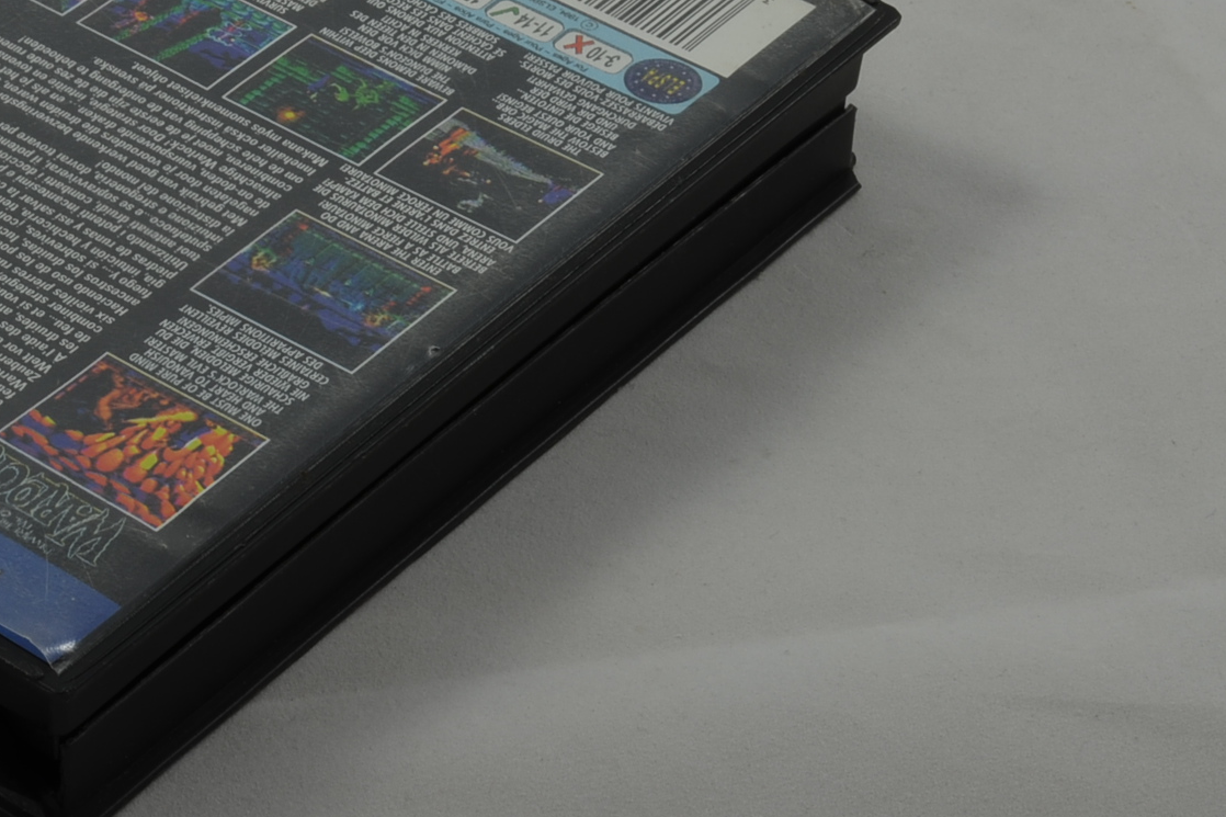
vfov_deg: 10.4
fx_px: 4494
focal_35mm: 132
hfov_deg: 15.3
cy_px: 280
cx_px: 45
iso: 100
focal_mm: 40
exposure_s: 1/2.5
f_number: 20
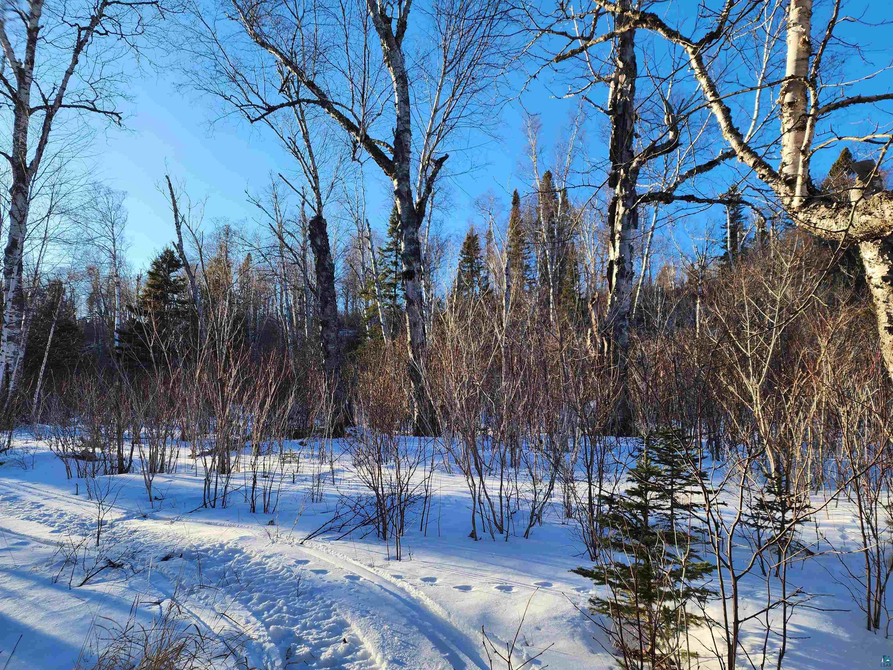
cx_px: 446
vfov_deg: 58.9
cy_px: 335
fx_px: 593
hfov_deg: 73.9
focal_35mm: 23
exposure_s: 1/360
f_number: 1.8
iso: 12
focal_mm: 6.4
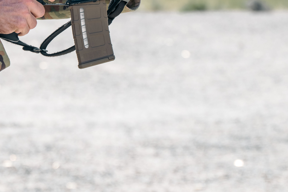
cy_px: 8
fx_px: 2063
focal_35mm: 258
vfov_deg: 5.3
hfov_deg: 8.0
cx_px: 38
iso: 125
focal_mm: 115
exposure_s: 1/500
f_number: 6.3
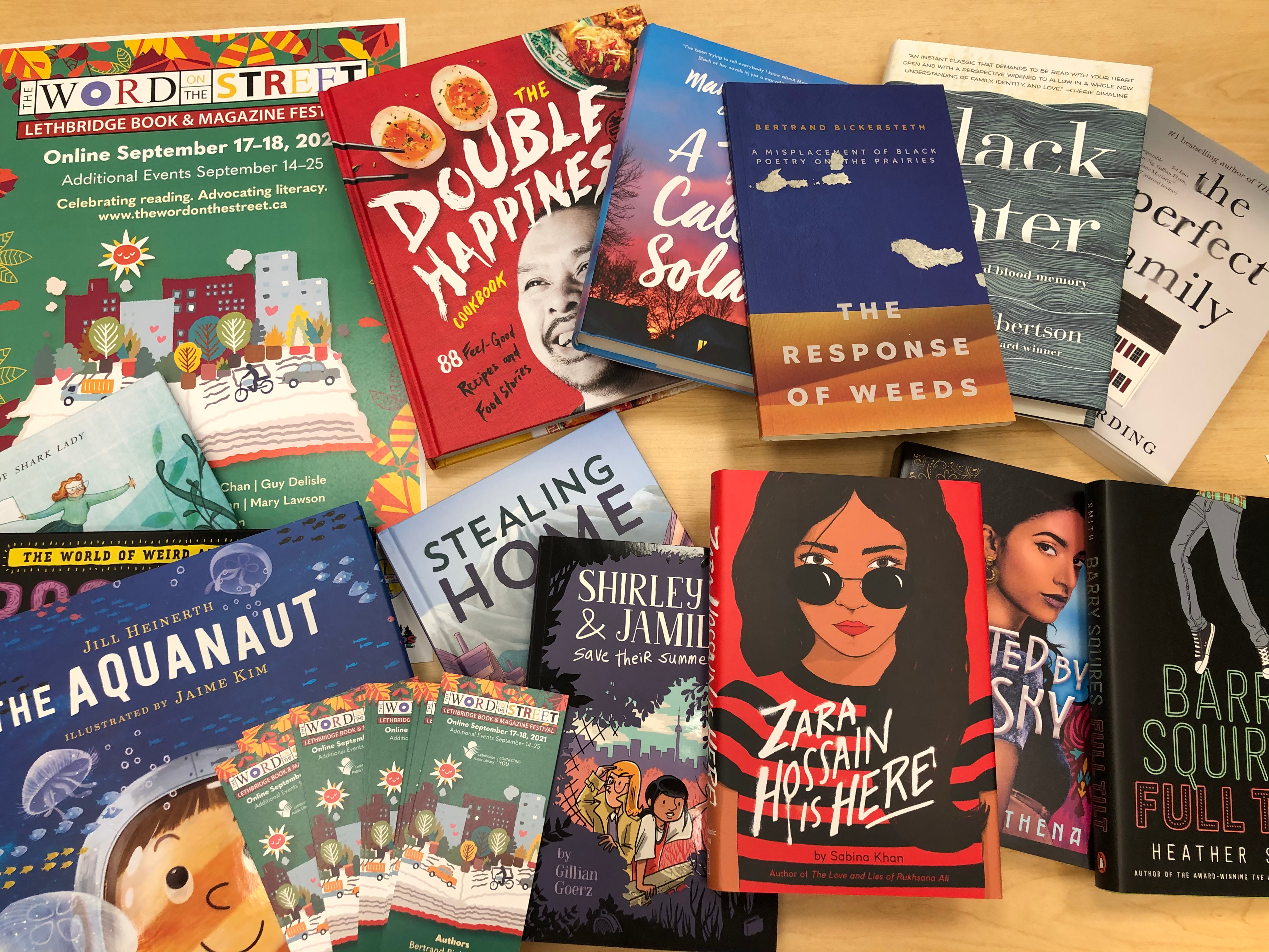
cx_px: 634
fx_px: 1026
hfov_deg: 63.4
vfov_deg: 49.7
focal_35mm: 28
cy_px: 476
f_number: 1.8
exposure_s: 1/40
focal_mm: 3.99
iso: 25
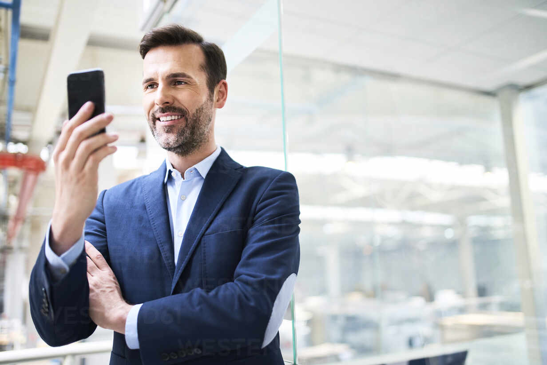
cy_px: 182
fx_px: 532
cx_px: 274
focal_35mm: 35
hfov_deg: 54.4
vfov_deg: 37.9
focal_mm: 35
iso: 100
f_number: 1.4
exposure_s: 1/400
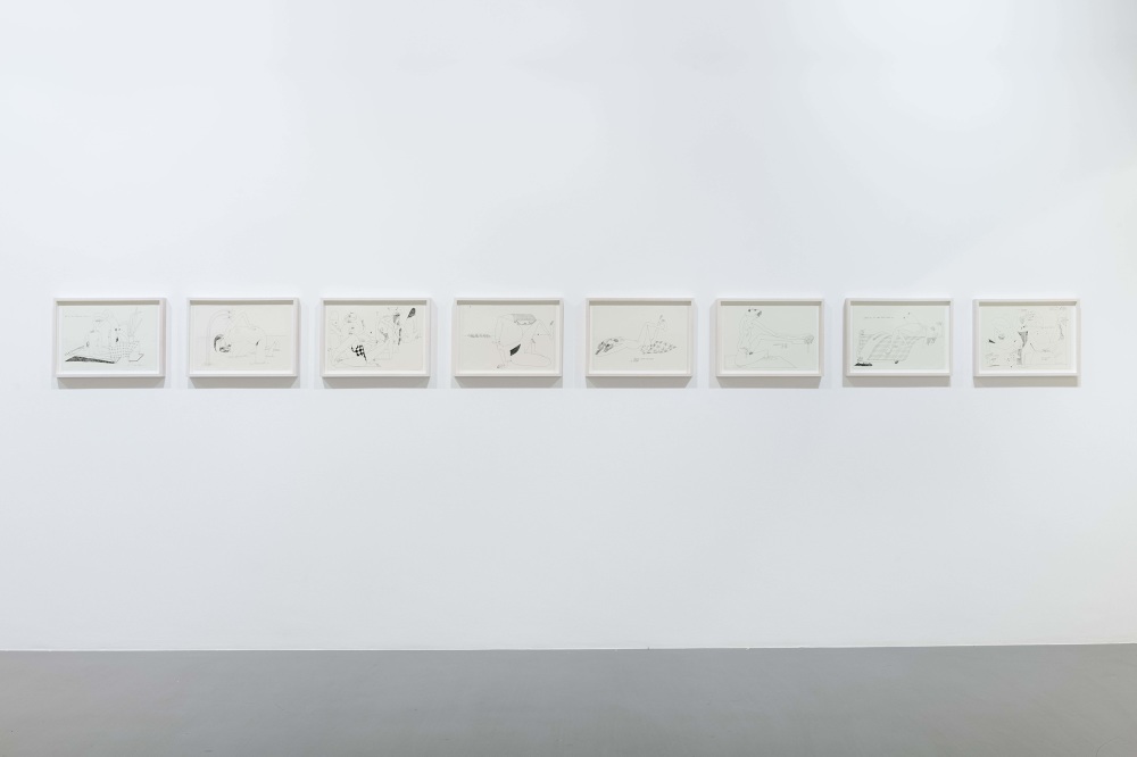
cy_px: 378
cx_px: 568
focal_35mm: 31
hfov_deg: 60.3
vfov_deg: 42.3
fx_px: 979
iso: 64
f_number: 11
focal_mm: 31
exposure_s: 1/1.67
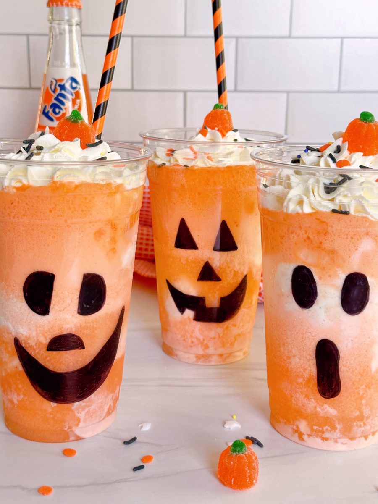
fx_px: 699
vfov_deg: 39.7
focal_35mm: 48
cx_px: 189
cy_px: 252
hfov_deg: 30.3
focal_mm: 6.86
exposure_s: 1/60
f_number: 1.78
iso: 160
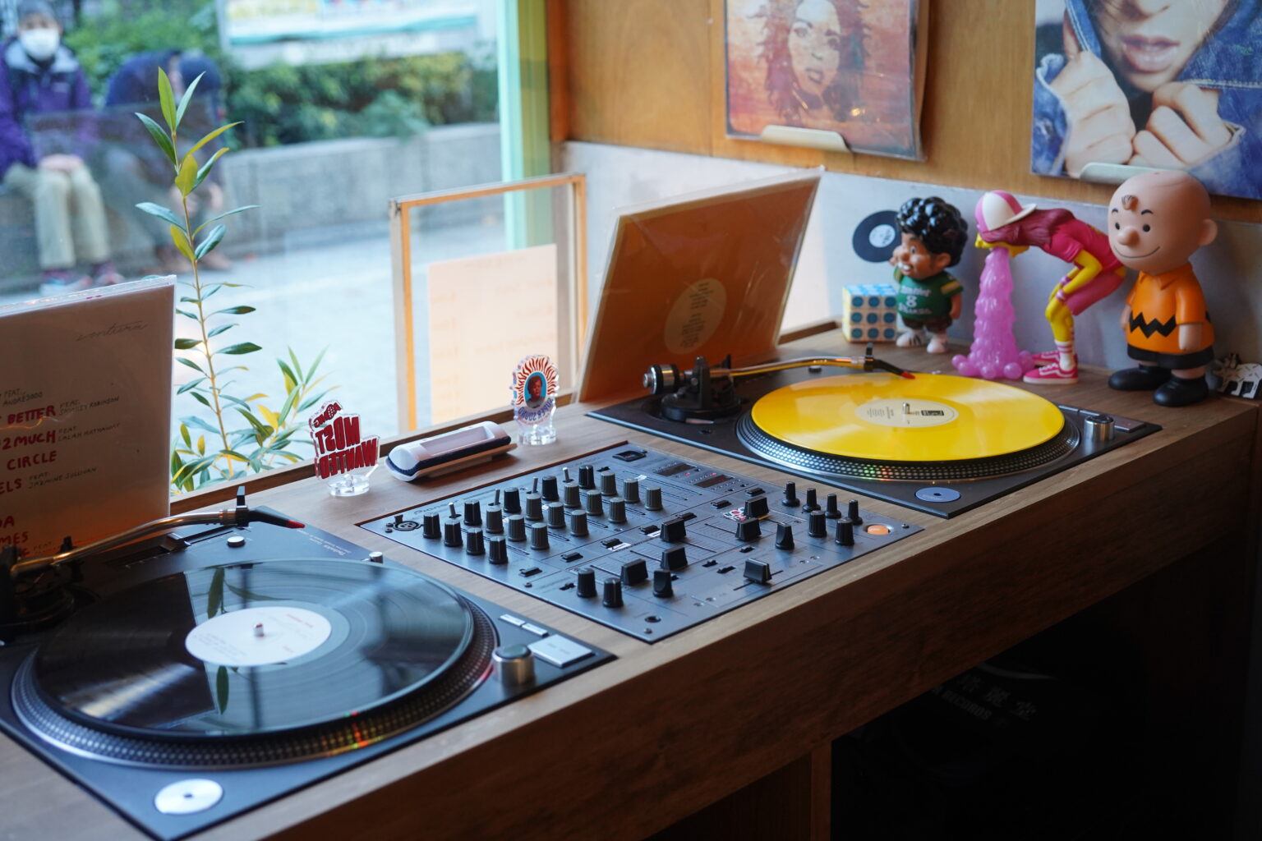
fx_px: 1753
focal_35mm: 50
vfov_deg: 27.0
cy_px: 420
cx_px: 631
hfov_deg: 39.6
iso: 2500
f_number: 4
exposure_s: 1/250
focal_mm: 50
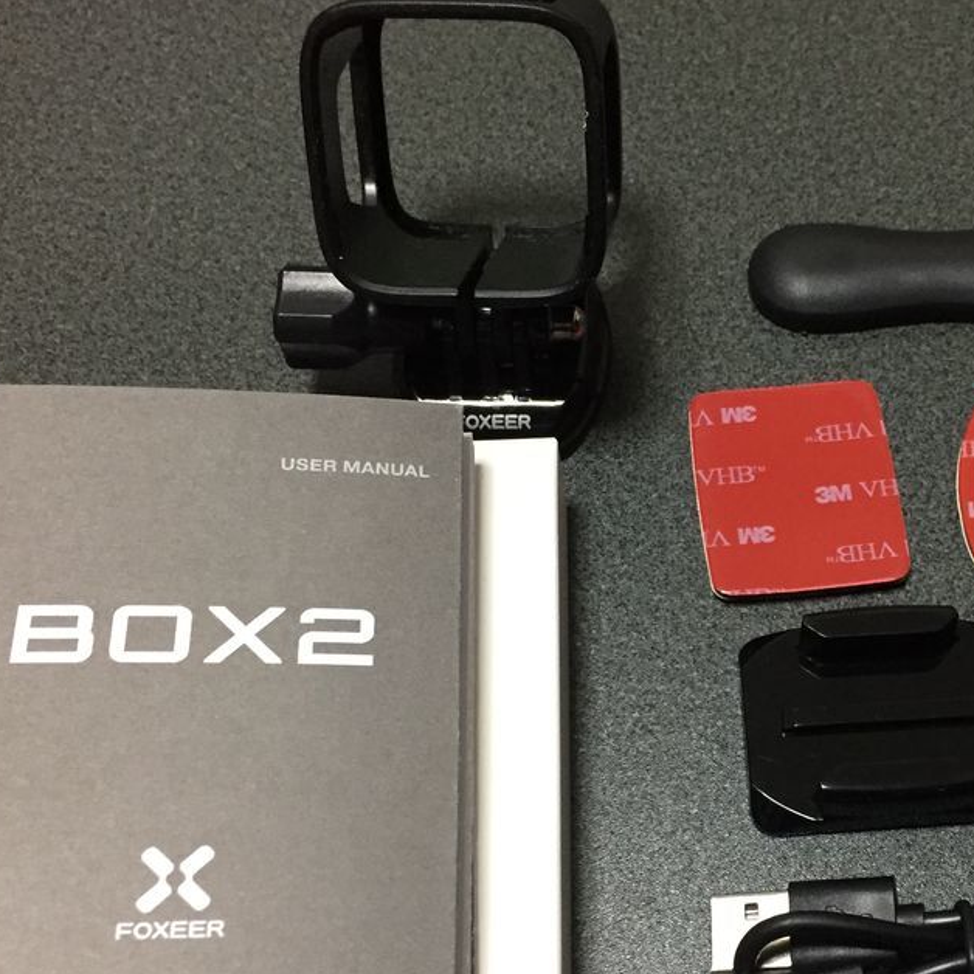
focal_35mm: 49
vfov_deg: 34.5
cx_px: 762
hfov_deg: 33.8
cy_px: 610
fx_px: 1560
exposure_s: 1/24
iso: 250
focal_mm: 4.15
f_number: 2.2
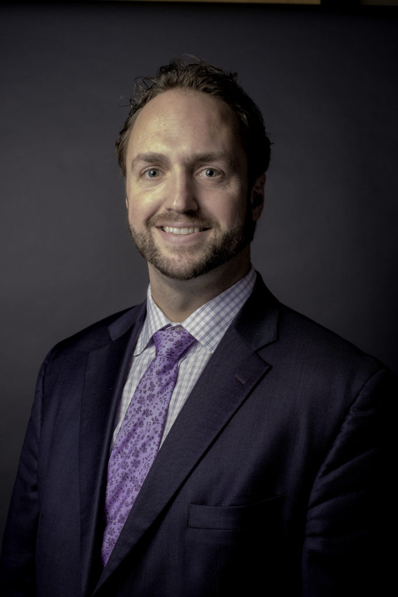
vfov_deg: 37.5
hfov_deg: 25.5
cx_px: 199
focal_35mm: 53
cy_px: 298
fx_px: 879
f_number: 5
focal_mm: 35
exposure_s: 1/180
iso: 100
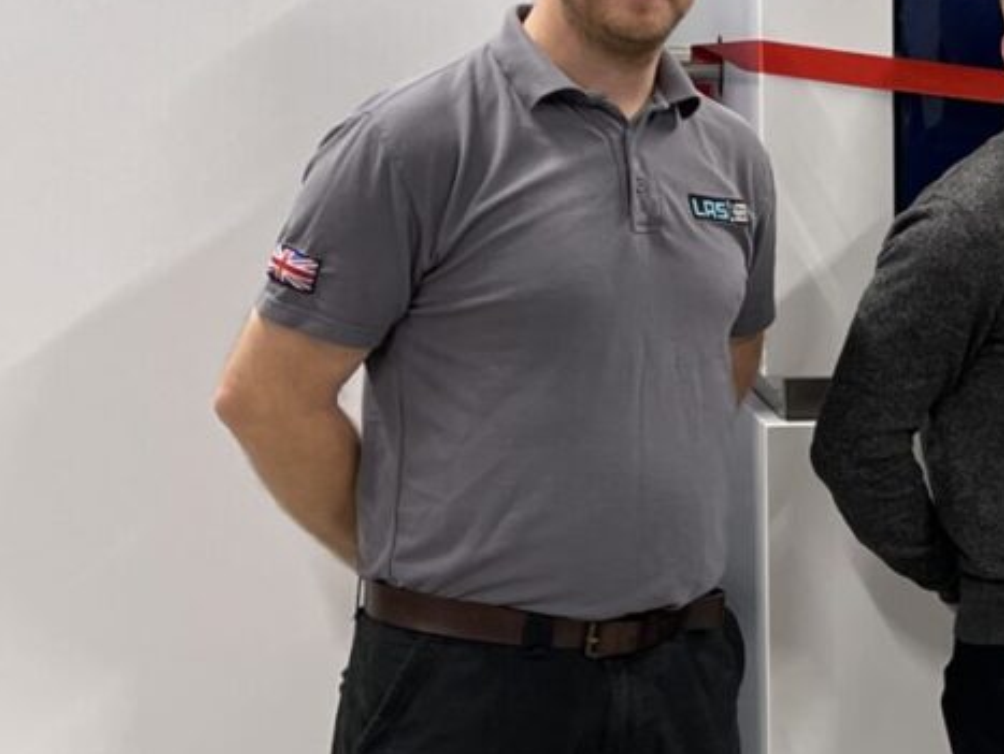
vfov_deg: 16.6
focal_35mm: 89
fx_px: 2583
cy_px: 438
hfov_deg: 18.7
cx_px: 1617
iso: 160
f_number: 1.6
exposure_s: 1/50
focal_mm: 5.1
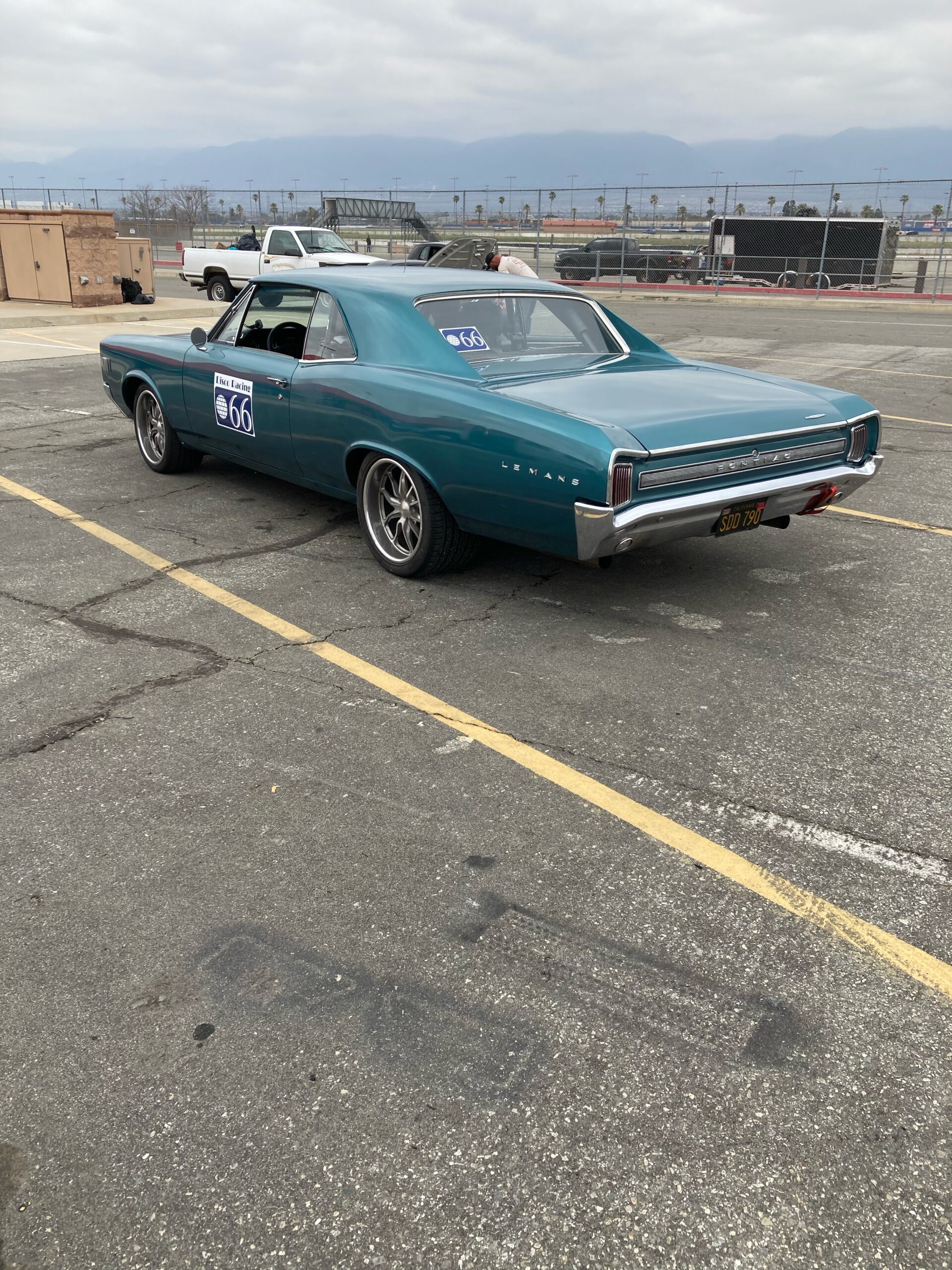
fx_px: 1027
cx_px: 476
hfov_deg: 49.7
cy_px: 635
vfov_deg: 63.4
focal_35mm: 28
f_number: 1.8
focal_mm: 3.99
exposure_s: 1/923
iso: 20
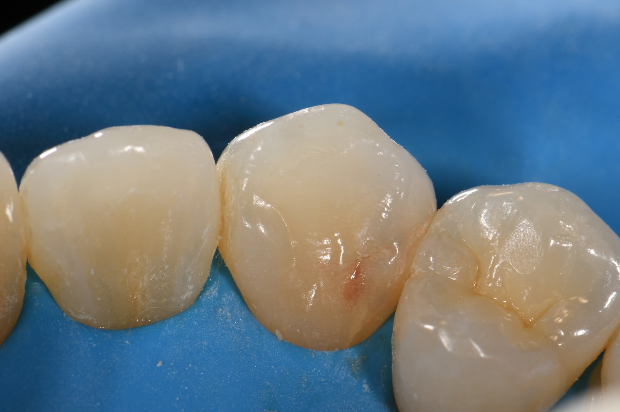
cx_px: 310
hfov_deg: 13.1
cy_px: 206
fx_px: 2702
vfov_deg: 8.7
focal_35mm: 157
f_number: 32
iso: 200
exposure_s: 1/160
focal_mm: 105
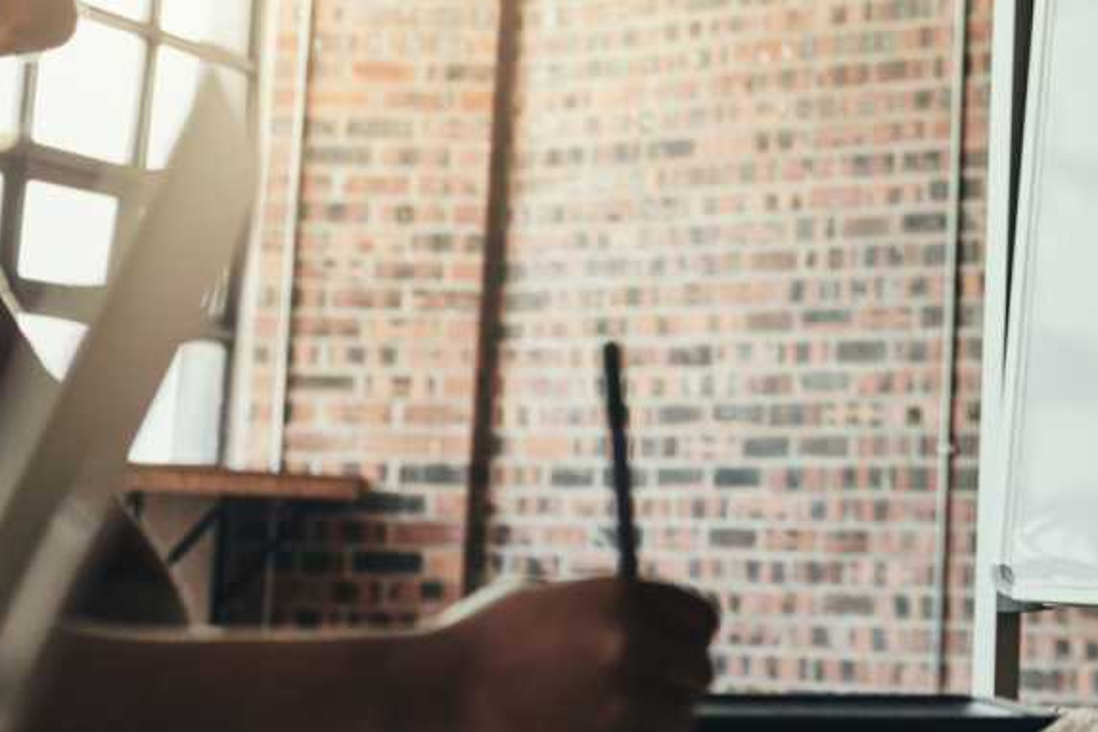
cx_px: 1303
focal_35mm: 125
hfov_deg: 15.8
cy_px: -316
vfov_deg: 10.6
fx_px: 3812
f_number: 3.2
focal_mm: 35
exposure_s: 1/160
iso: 200
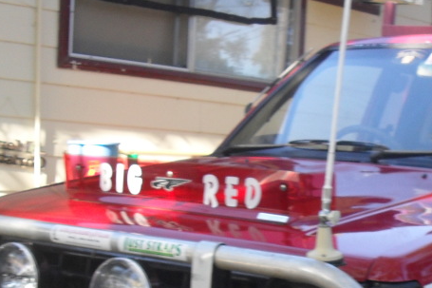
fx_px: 984
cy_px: 317
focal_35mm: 82
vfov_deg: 16.2
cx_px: 385
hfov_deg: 24.1
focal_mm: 6.3
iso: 100
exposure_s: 1/125
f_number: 3.2
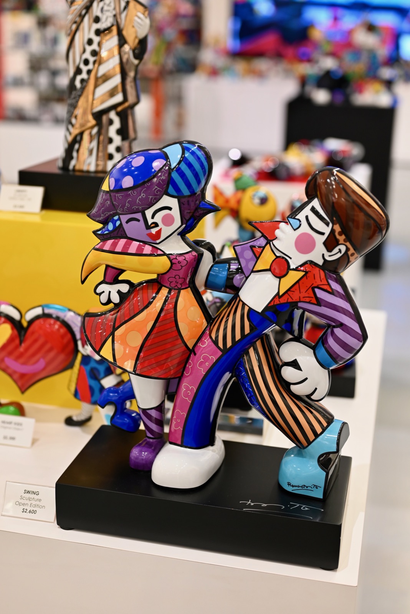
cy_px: 307
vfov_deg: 39.6
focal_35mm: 50
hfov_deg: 27.0
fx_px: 853
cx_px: 205
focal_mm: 50
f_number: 2.8
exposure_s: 1/125
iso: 640
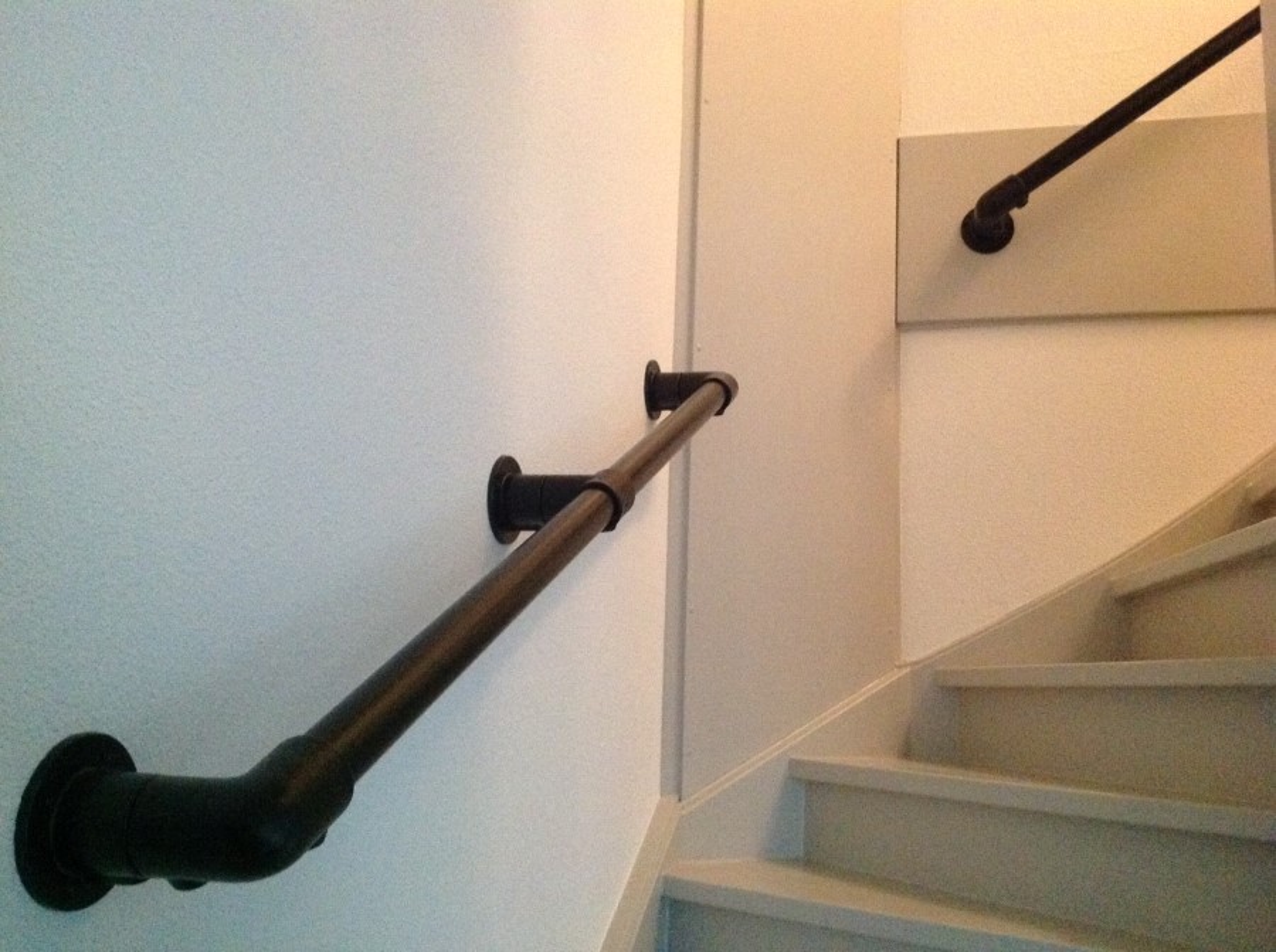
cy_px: 476
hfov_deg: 52.7
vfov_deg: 40.6
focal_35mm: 35
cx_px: 638
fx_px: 1288
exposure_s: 1/15
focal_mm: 4.28
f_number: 2.4
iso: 800
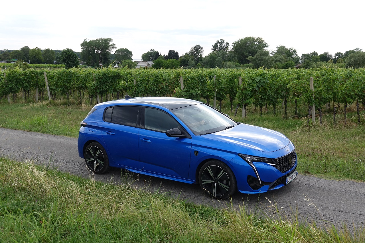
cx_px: 182
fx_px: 365
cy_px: 122
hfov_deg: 53.1
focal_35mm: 36
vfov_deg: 36.9
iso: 125
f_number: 5.6
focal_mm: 13.34
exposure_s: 1/160
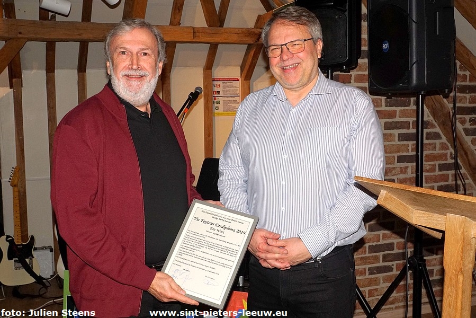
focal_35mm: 39
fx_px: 516
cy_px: 159
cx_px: 238
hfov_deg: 49.5
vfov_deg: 34.2
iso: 800
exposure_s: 1/200
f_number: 9
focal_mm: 26
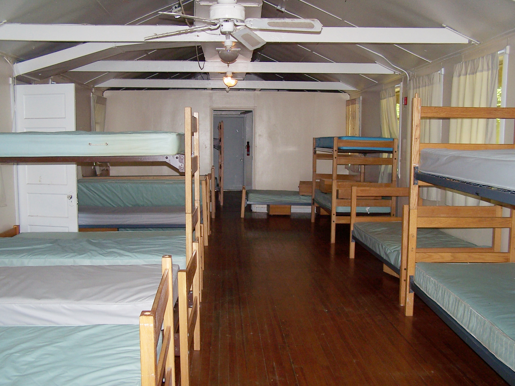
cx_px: 258
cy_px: 193
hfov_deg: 49.0
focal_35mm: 38
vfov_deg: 37.7
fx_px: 565
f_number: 2.8
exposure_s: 1/60
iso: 80
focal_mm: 6.3
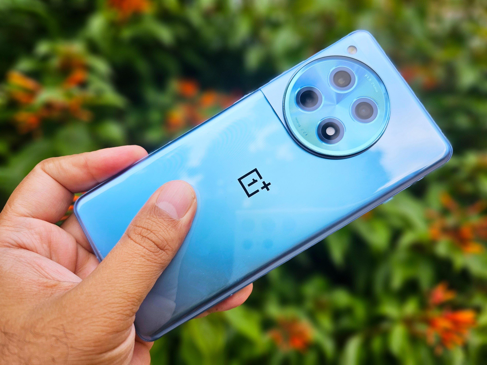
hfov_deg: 73.9
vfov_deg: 58.9
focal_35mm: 23
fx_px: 324
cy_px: 182
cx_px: 244
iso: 16
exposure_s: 1/461
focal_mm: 6.3
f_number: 1.7
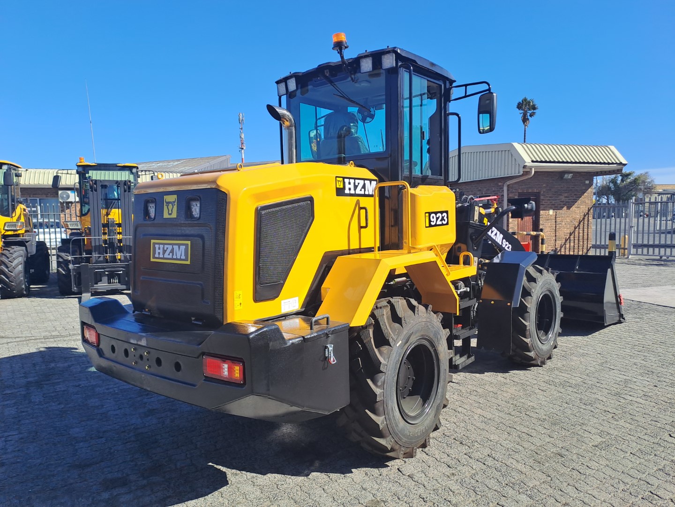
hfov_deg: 69.4
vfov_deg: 54.9
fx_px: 487
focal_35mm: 25
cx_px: 338
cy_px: 254
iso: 32
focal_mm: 4.65
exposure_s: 1/1389
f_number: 1.8
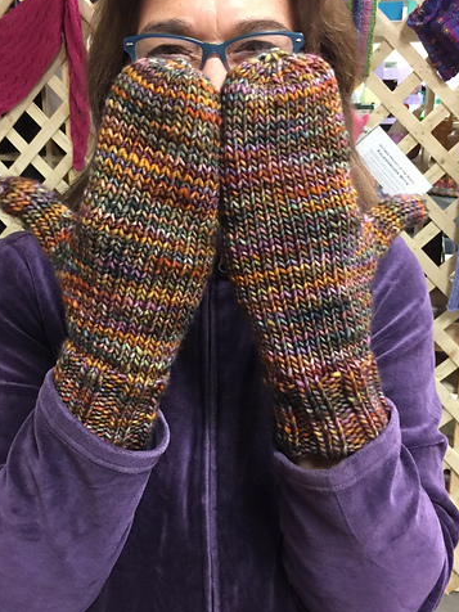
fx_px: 690
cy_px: 300
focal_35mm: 39
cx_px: 202
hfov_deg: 36.8
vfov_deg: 47.9
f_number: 2.2
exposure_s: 1/4
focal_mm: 4.15
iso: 64
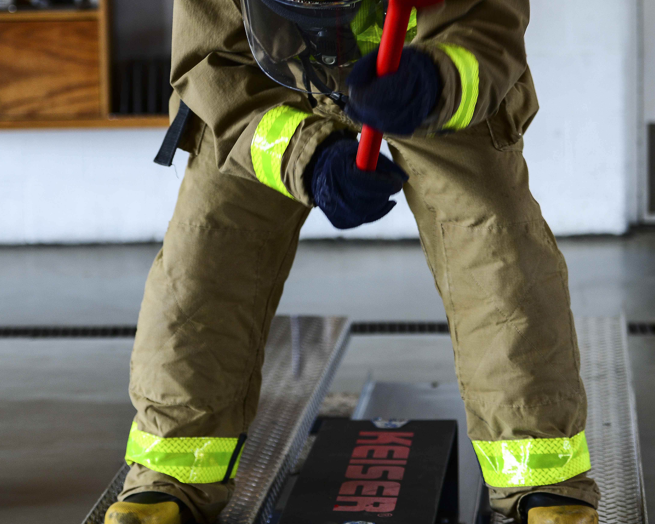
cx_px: 364
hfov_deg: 17.0
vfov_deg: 13.6
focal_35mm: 113
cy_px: 181
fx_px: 2191
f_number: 2.8
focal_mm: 70
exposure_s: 1/250
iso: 200
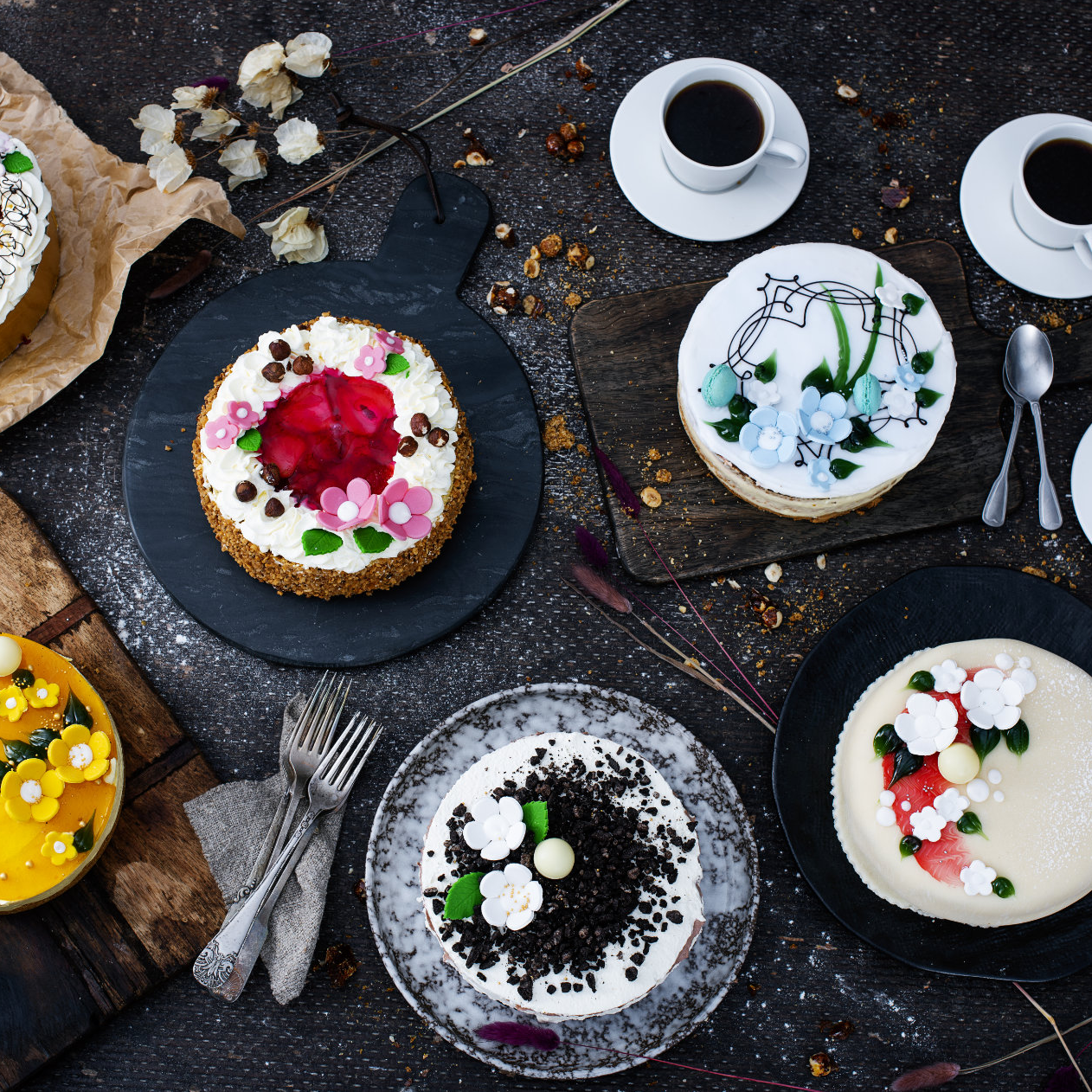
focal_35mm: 64
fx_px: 2284
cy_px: 544
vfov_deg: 26.9
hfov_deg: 26.9
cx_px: 471
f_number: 6.3
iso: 31
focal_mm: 50
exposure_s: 1/250
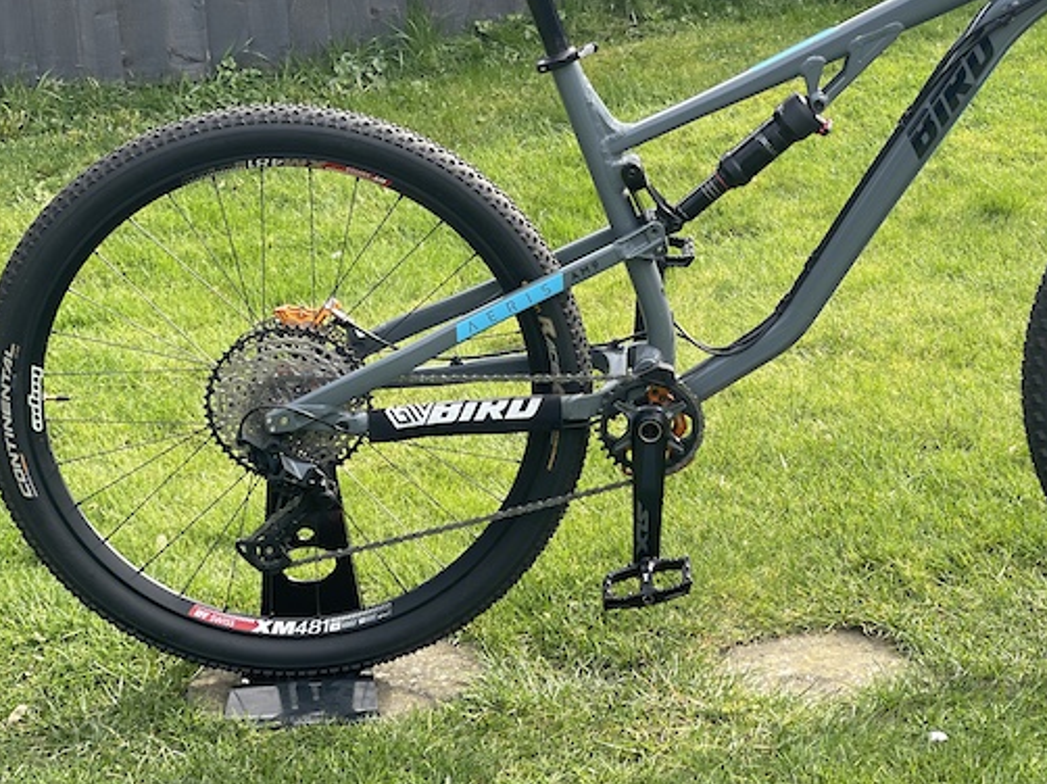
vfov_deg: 14.5
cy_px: 288
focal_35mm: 102
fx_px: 3084
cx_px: 811
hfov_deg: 19.1
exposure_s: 1/160
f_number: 2.2
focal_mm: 7.5
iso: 25
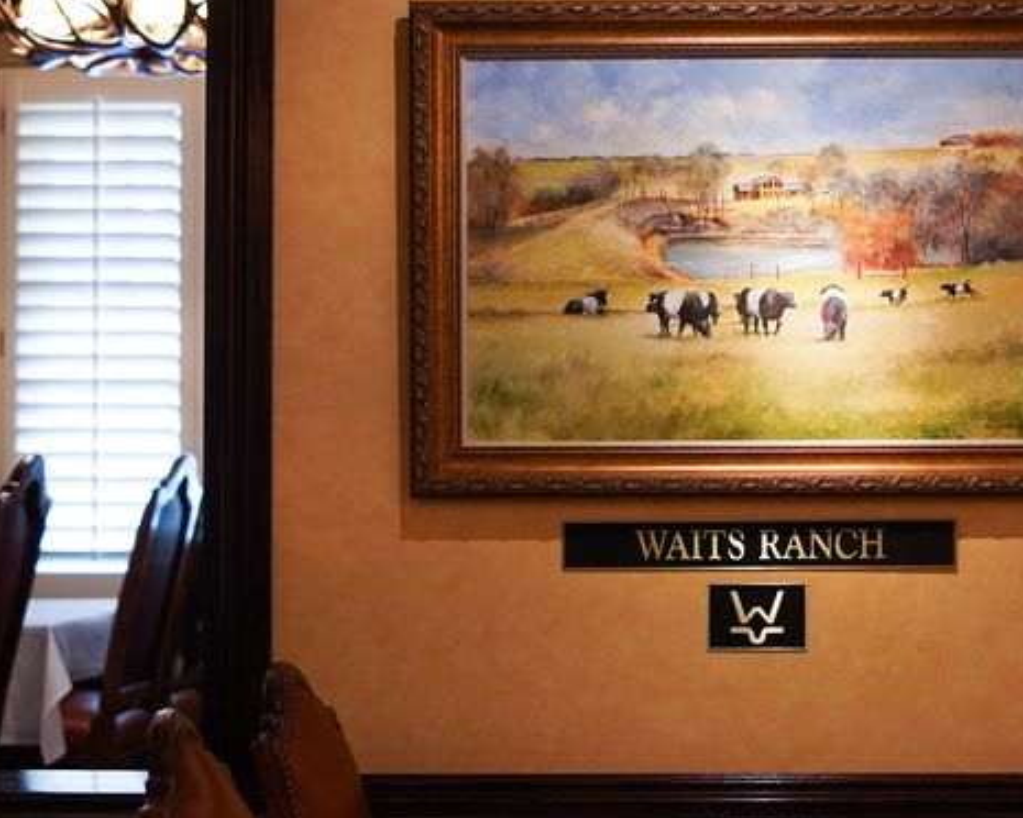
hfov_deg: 22.5
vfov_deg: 18.3
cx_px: 759
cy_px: 428
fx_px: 2543
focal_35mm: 84
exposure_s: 1/100
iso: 500
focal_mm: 35
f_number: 1.8
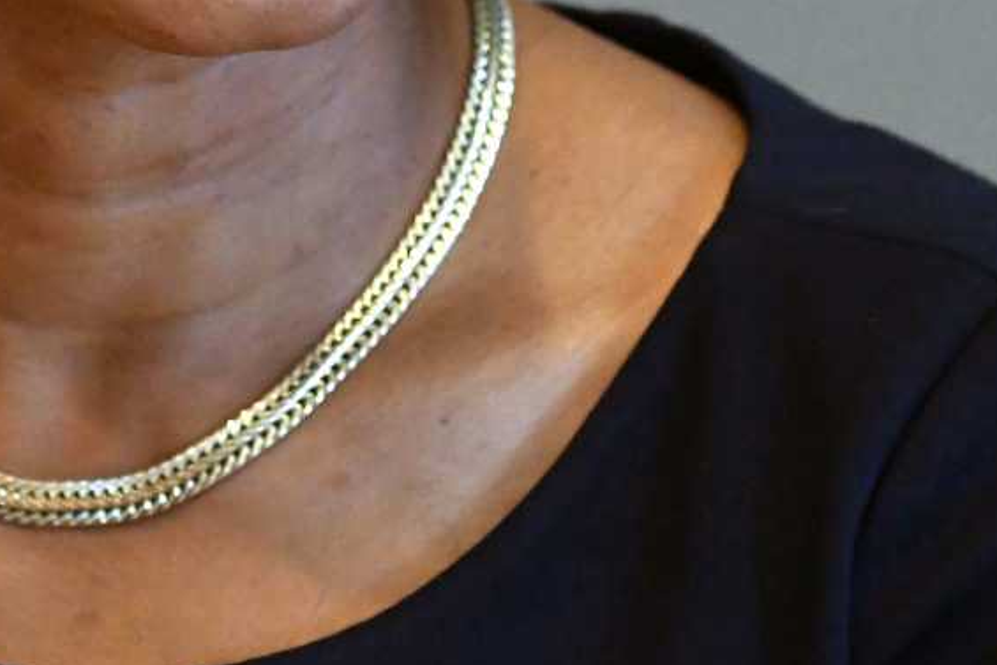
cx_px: 318
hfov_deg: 3.4
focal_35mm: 598
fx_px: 16564
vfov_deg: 2.3
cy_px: -352
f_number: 2.8
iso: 4000
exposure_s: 1/320
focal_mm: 110
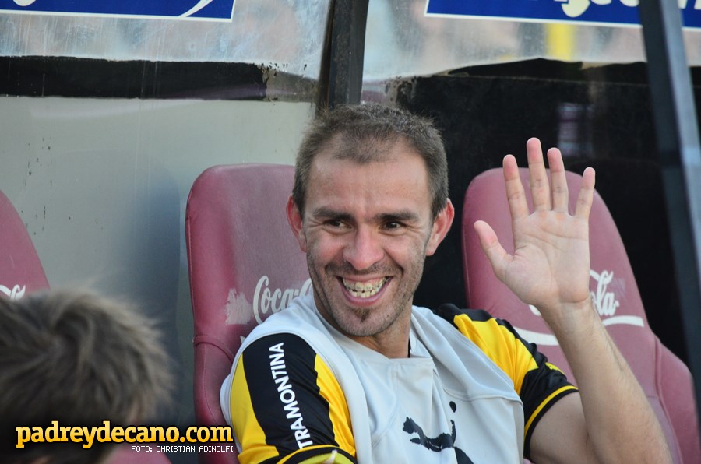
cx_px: 350
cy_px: 232
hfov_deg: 4.6
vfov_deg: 3.0
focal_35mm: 450
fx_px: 8744
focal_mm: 300
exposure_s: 1/250
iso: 1600
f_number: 5.6
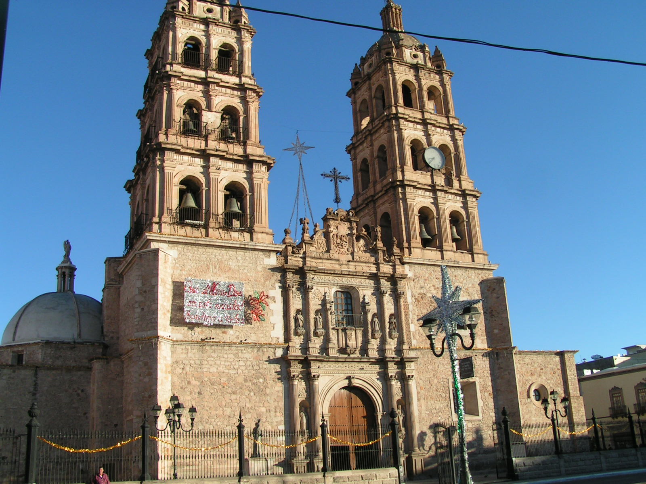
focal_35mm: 38
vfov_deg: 37.7
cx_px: 323
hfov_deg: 49.0
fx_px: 709
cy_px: 242
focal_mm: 5.8
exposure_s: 1/200
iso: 50
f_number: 5.6
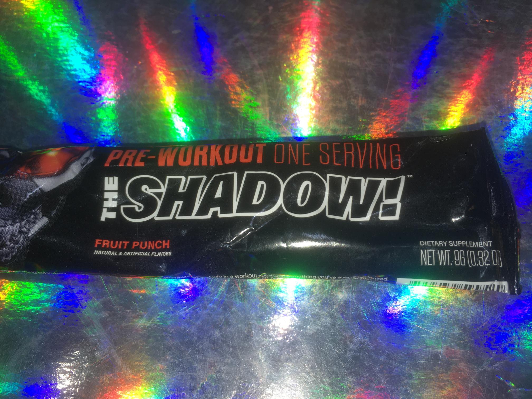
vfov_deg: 48.2
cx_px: 266
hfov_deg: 61.7
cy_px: 200
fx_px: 446
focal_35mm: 29
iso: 25
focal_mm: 4.15
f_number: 2.2
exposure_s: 1/214
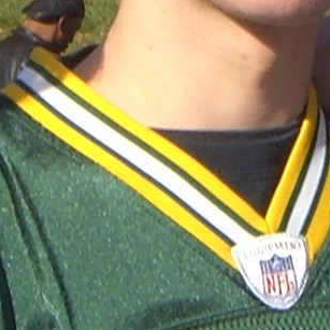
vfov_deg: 3.6
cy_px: -188
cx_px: 472
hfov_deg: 3.6
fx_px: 5253
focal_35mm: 487
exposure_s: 1/320
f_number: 5.2
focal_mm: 9
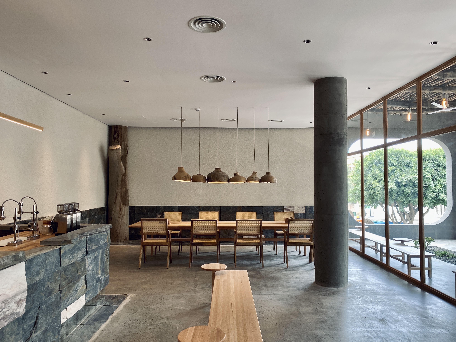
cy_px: 171
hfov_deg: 67.3
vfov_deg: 53.1
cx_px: 228
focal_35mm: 26
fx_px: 343
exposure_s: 1/120
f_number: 1.8
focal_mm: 4.25
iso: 100
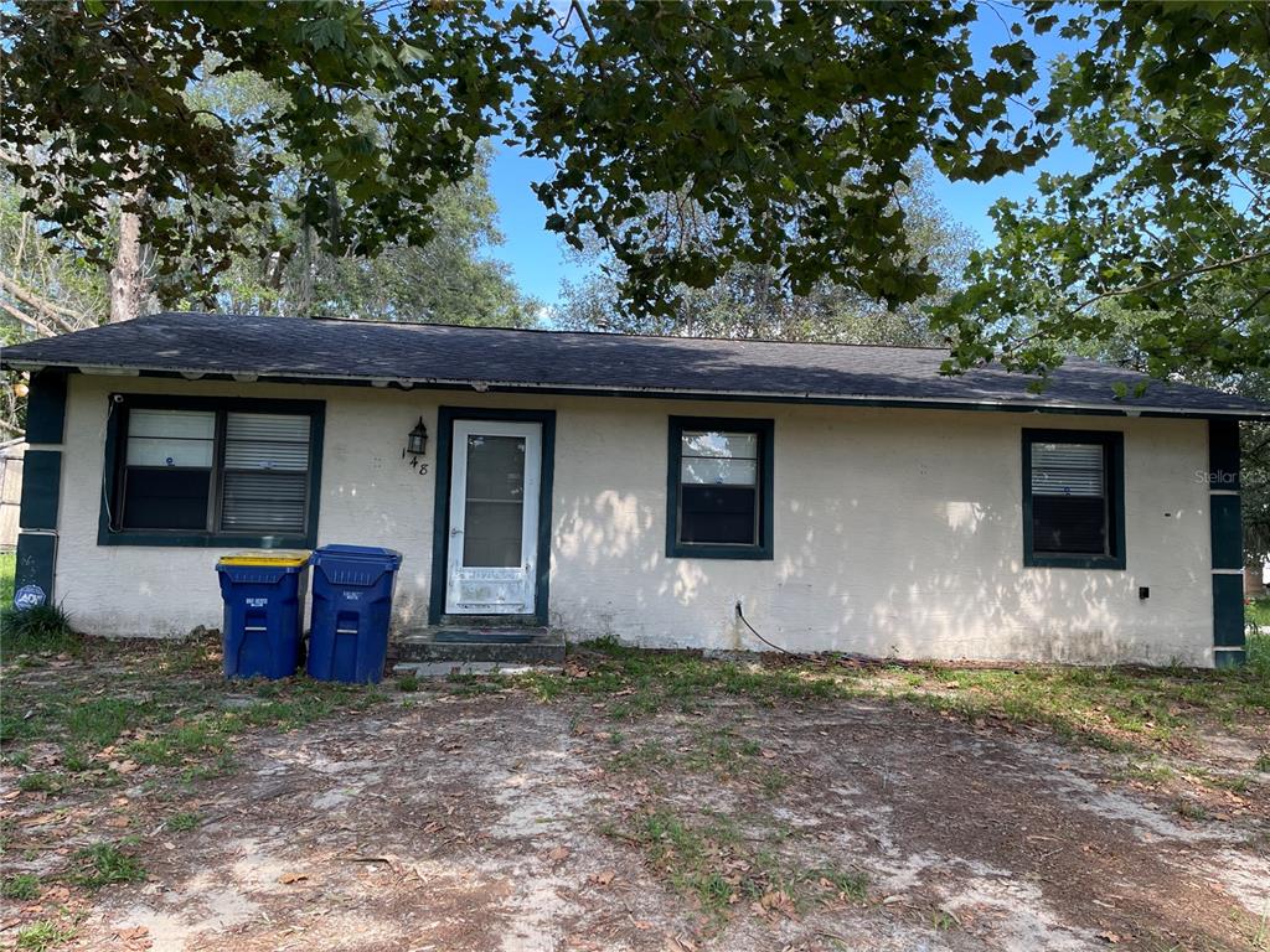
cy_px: 476
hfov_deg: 67.3
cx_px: 635
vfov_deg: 53.1
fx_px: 954
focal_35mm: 26
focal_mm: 5.1
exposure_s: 1/307
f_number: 1.6
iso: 32
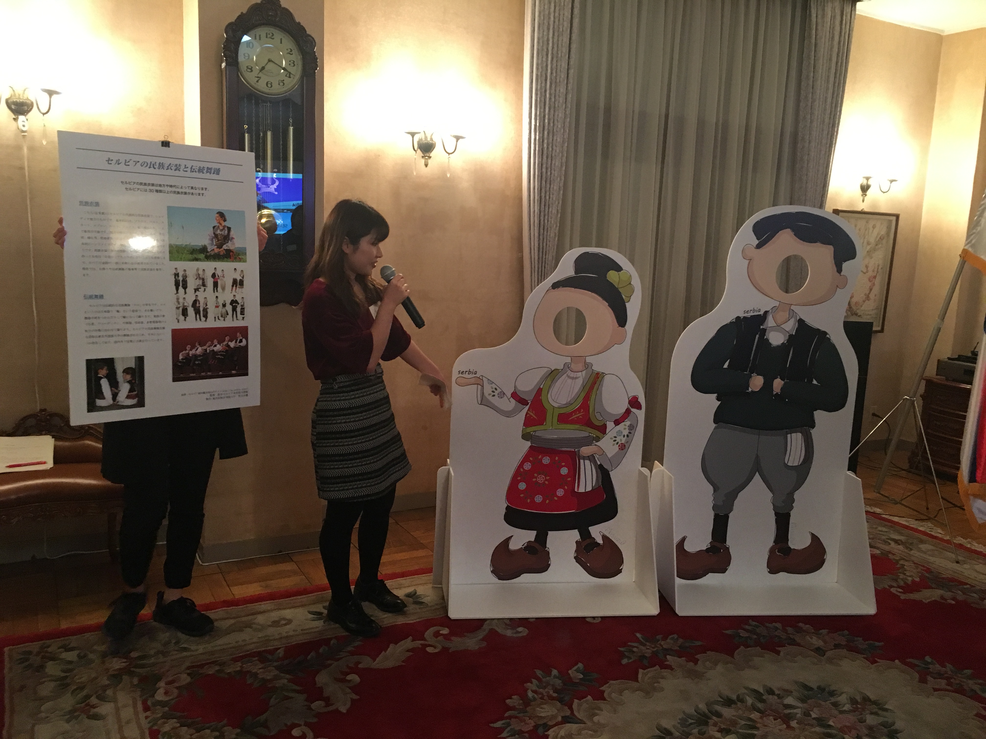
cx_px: 493
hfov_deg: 61.7
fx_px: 826
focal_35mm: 29
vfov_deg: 48.2
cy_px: 370
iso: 200
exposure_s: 1/30
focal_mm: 4.15
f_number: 2.2
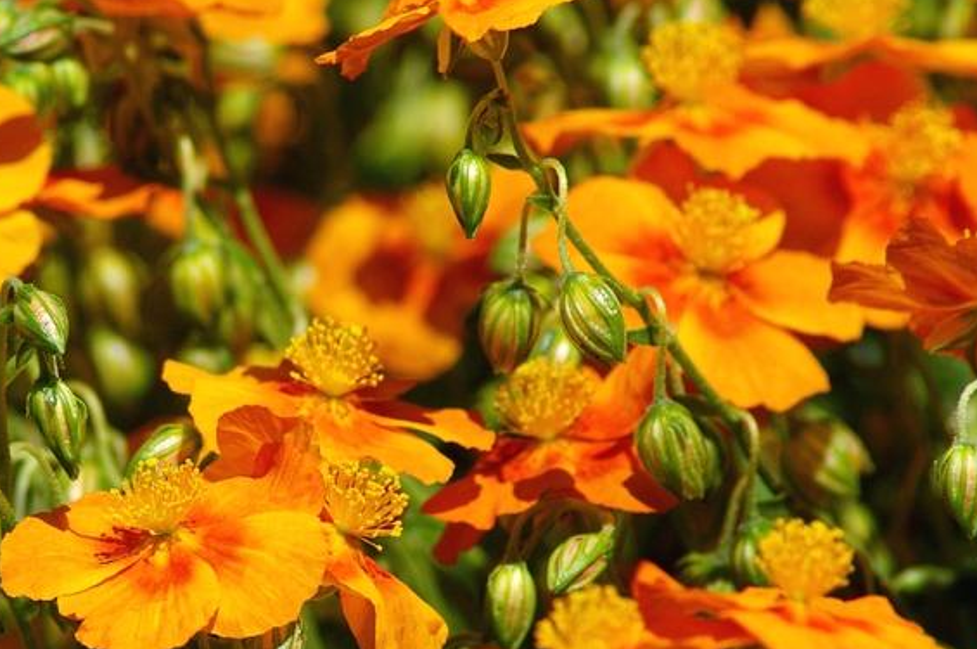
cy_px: 509
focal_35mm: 796
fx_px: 21572
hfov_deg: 2.6
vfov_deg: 1.7
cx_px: 202
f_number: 13
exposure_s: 1/400
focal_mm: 300
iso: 200
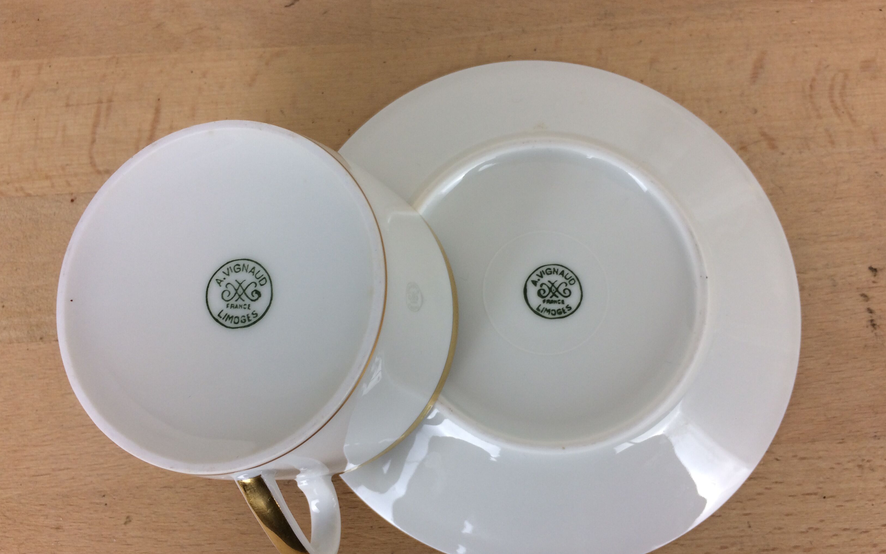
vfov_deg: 40.6
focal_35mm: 31
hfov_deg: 61.2
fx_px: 749
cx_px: 446
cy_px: 304
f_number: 2.2
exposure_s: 1/50
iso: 32
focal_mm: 4.15
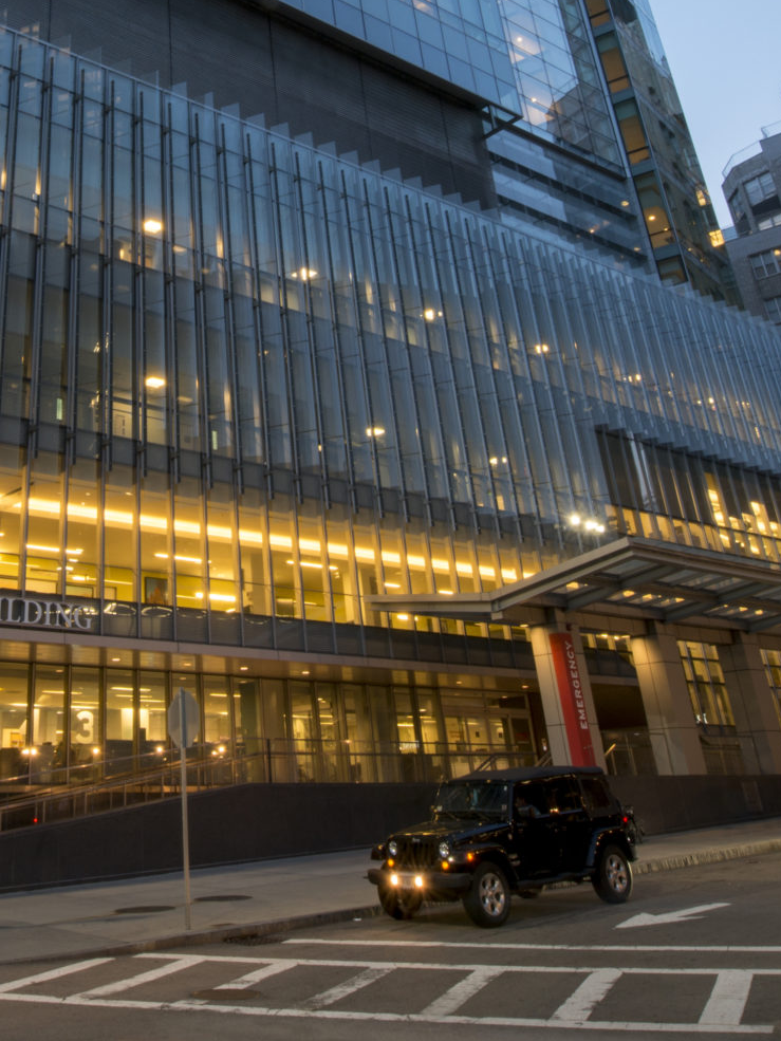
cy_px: 178
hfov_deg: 39.0
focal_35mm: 35
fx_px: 1053
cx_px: 144
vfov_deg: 48.9
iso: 100
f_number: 22
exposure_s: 4
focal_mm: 14
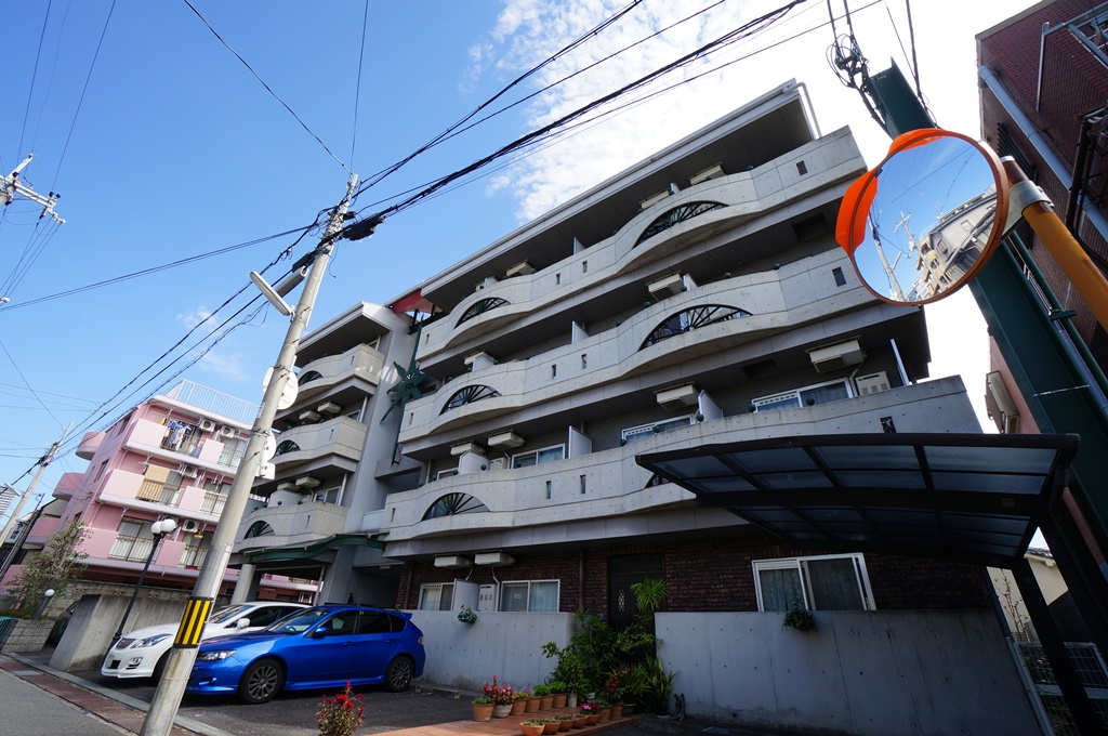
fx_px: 461
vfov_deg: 77.2
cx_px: 554
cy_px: 368
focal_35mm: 15
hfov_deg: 100.5
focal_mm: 10
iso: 100
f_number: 9
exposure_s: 1/80
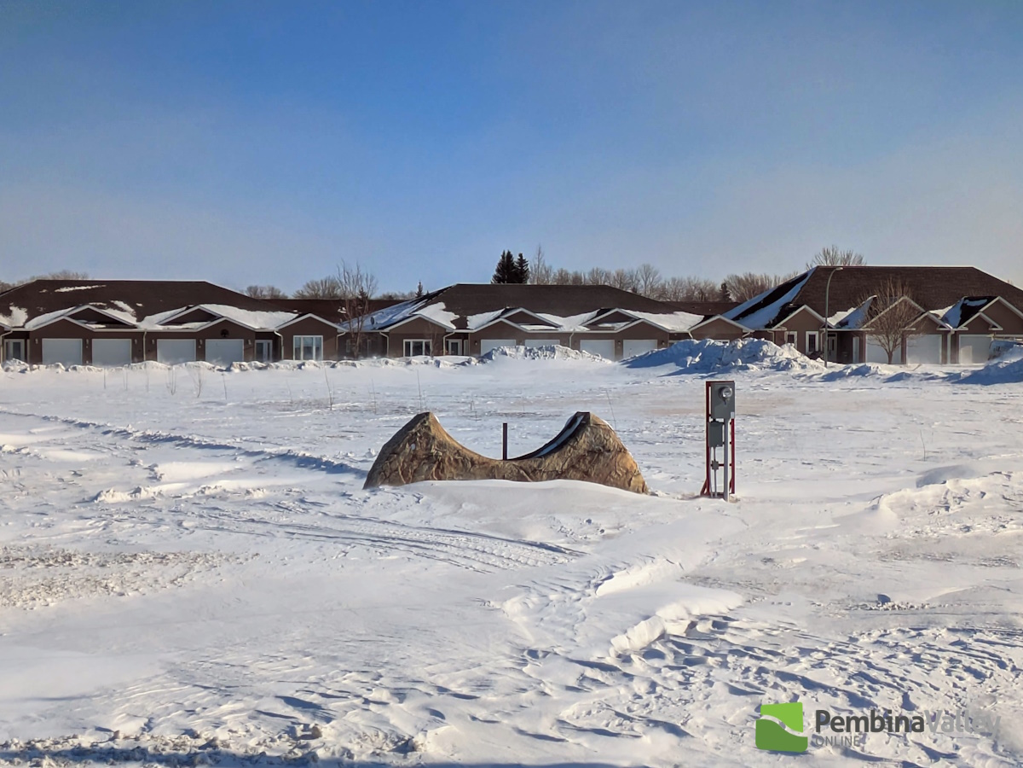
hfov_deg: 37.5
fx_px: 1507
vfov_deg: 28.6
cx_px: 512
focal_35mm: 51
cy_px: 384
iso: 73
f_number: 1.89
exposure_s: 1/6329
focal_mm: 5.43
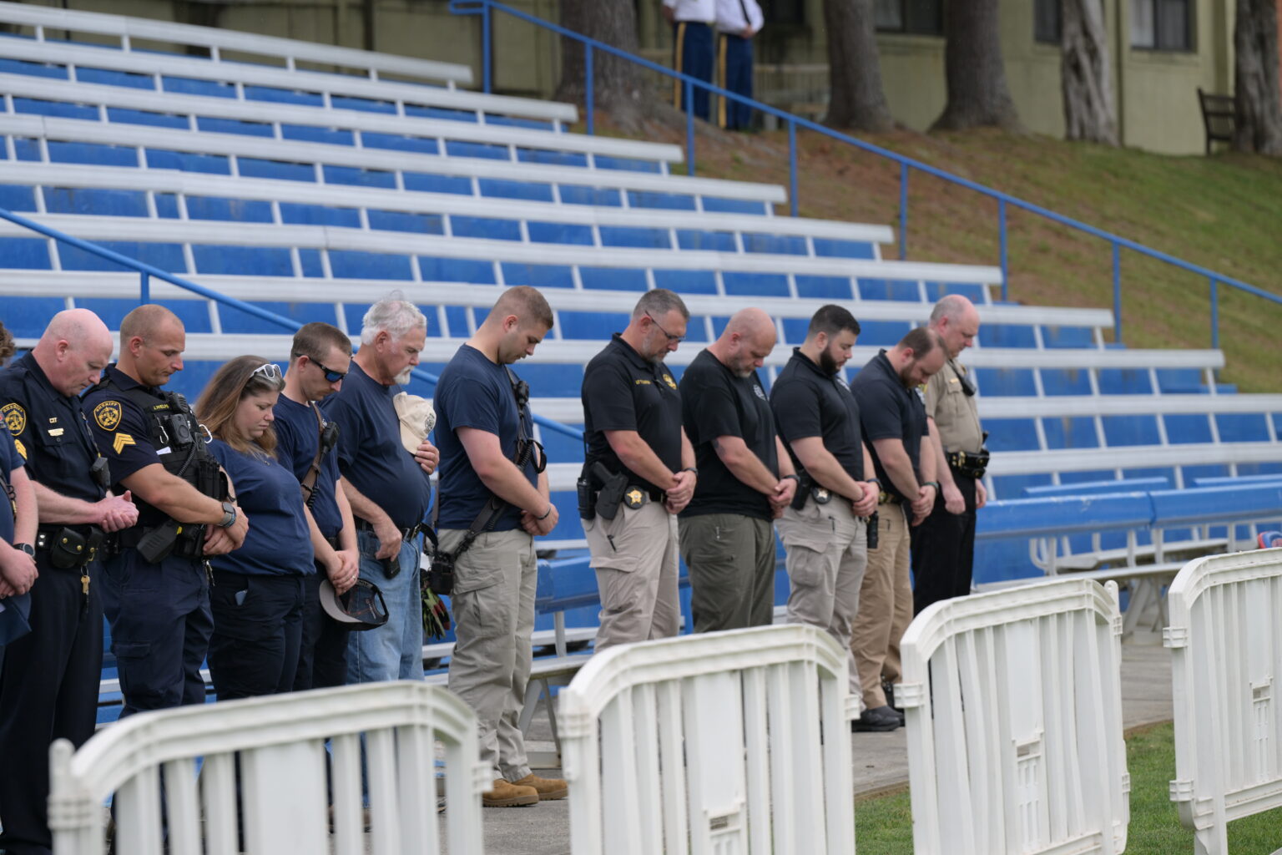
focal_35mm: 175
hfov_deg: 11.7
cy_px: 428
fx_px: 6231
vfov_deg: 7.8
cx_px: 641
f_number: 5.6
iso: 250
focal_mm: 175
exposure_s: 1/640
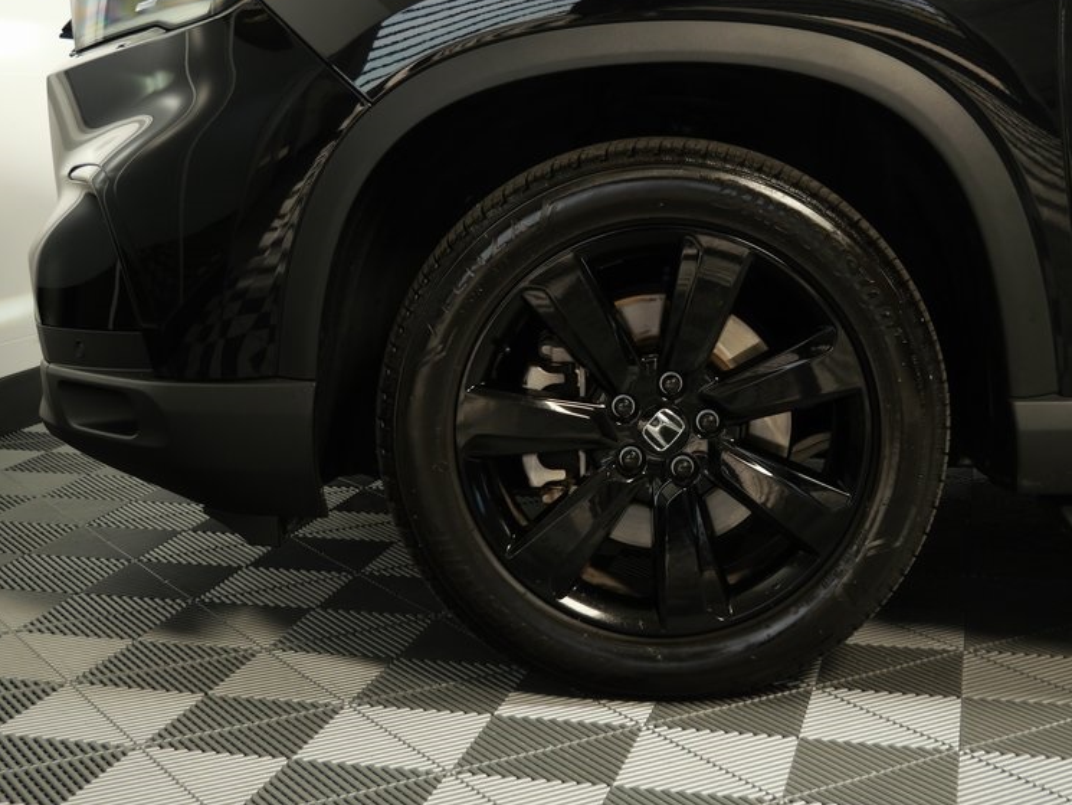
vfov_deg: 26.5
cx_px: 637
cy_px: 301
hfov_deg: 34.8
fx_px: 1704
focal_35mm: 55
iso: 250
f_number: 4.1
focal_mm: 20
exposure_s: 1/200
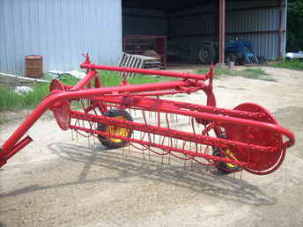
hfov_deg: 50.1
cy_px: 114
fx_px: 324
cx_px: 152
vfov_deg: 38.7
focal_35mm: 37
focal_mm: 6.2
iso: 64
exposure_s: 1/155
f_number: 5.6
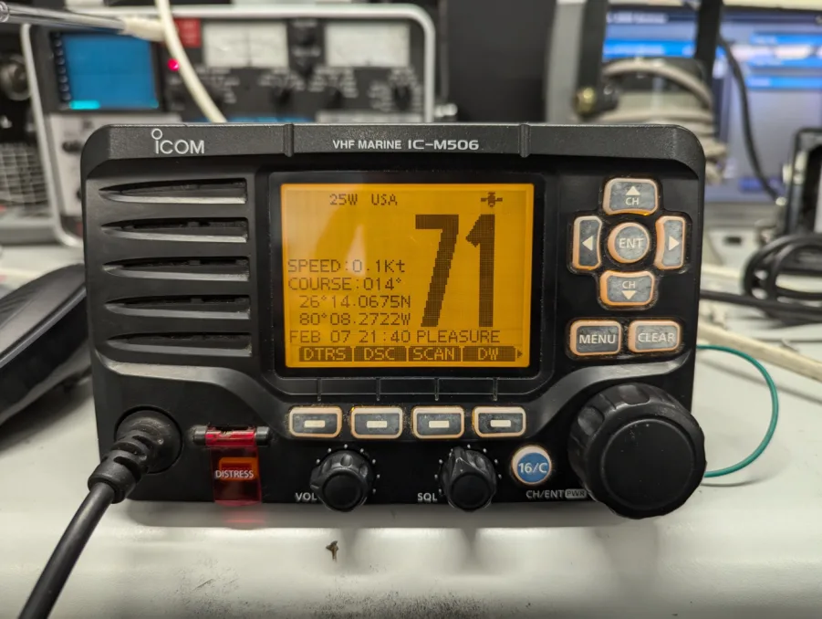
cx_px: 411
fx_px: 571
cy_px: 310
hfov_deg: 71.5
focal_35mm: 24
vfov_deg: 56.9
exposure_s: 1/35.3
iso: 89
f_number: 1.85
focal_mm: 6.81
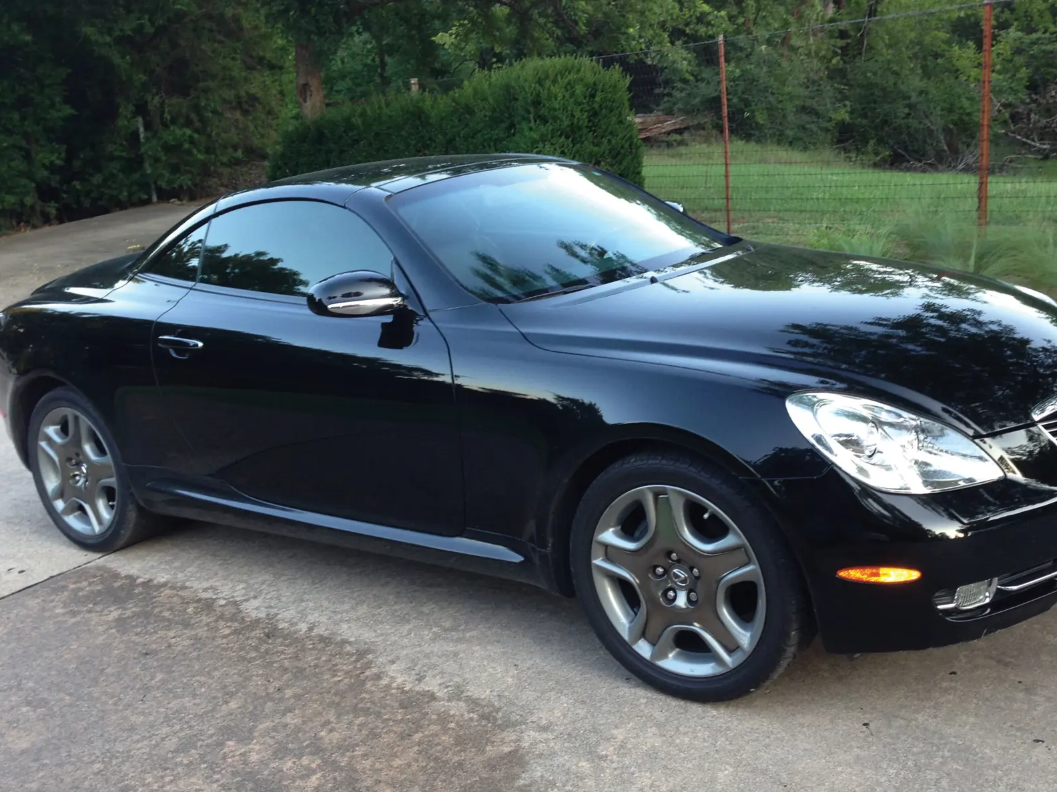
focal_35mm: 40
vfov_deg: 35.9
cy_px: 343
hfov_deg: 46.7
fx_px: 1221
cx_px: 591
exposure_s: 1/40
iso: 50
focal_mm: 4.12
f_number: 2.4
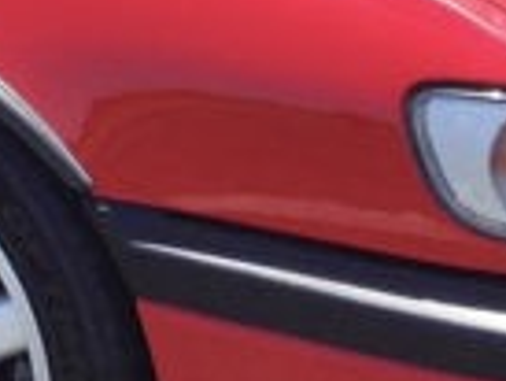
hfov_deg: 8.0
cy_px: -350
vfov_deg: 5.9
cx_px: 129
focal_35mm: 247
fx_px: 3614
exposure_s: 1/821
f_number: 2.4
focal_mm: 4.12
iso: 50
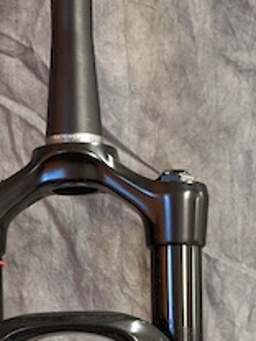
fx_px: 1025
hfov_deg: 14.2
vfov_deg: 18.2
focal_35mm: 104
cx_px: 85
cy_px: 380
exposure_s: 1/24
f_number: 1.8
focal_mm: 4.44
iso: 225
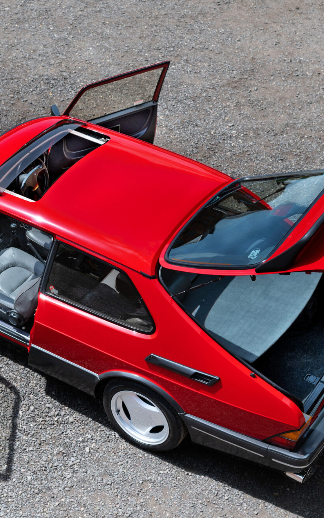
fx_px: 1088
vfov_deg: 26.8
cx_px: 99
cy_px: 259
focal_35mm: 77
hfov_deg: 16.9
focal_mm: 50
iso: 400
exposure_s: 1/2000
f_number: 5
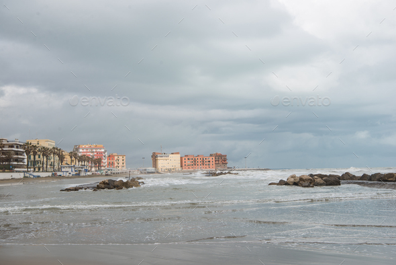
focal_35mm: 50
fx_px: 550
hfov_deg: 39.6
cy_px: 132
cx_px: 198
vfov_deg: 27.0
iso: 100
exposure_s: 1/250
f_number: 8
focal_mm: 50
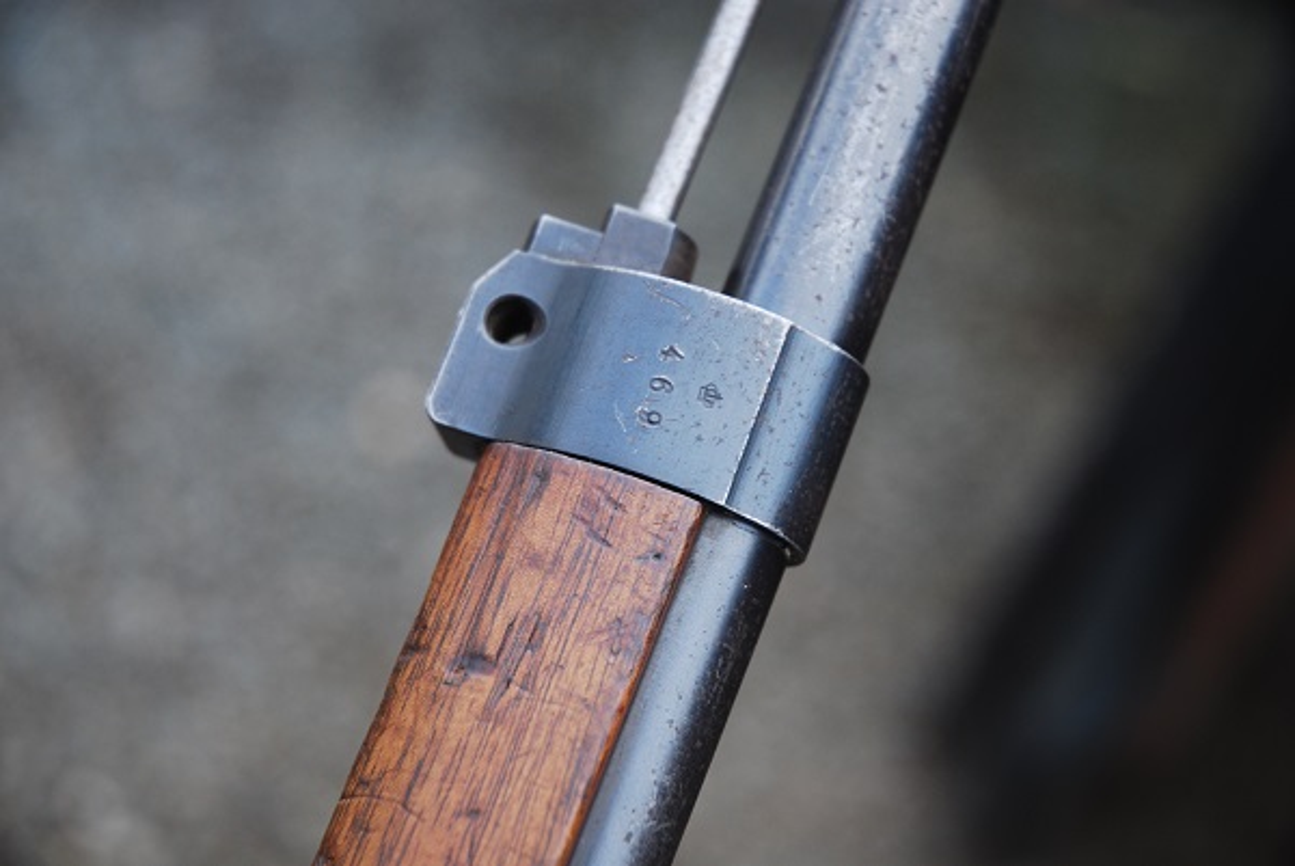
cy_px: 433
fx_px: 3780
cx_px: 648
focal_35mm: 105
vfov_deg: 13.1
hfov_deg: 19.4
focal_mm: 70
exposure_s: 1/125
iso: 250
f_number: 4.5
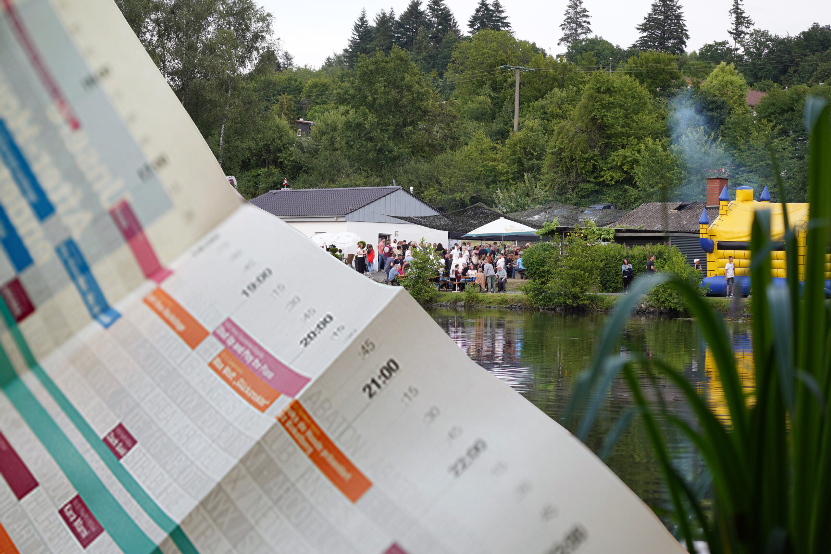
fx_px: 1616
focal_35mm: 70
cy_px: 277
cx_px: 416
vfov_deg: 19.5
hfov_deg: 28.8
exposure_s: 1/160
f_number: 4.5
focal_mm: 70
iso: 400
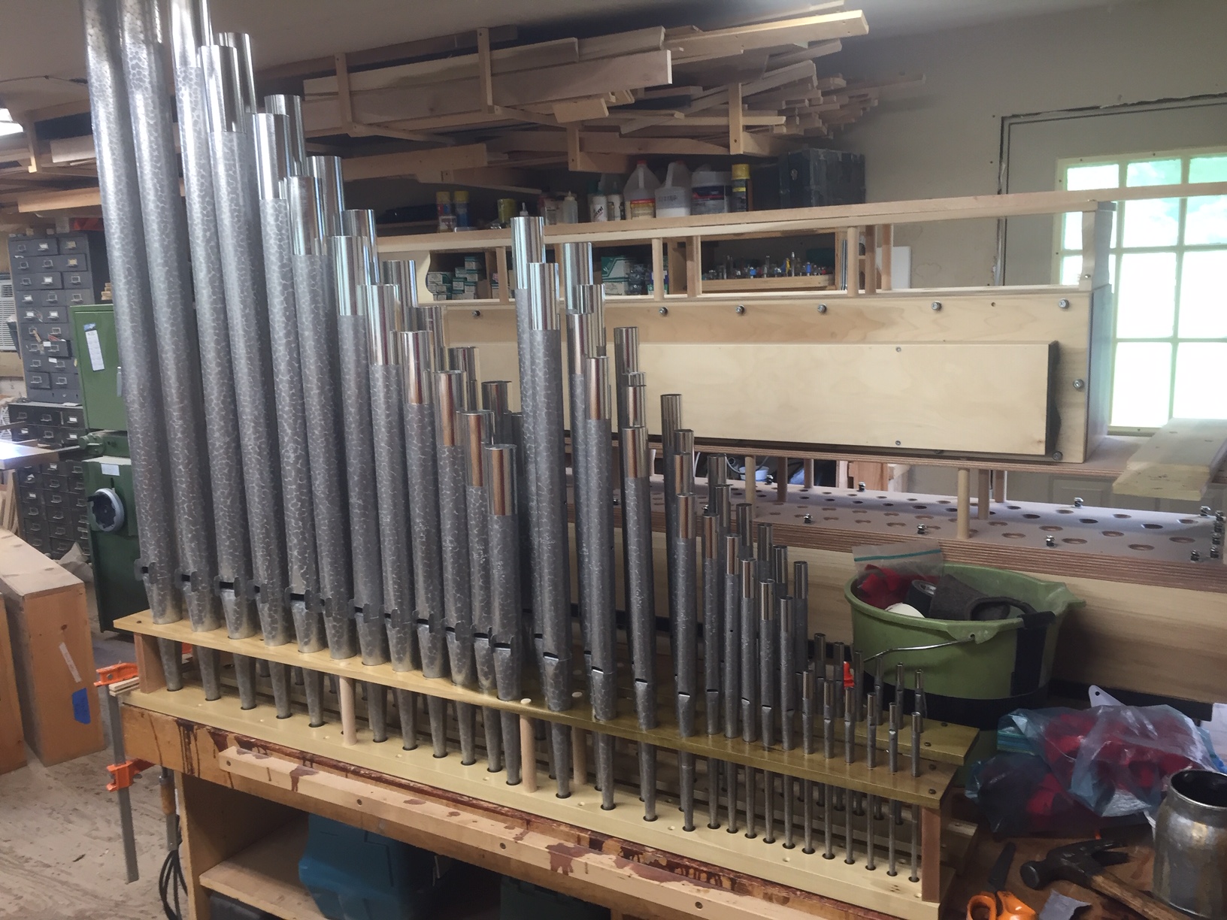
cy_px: 460
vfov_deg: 48.2
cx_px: 614
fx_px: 1028
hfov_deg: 61.7
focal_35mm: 29
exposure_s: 1/30
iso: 64
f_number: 2.2
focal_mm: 4.15
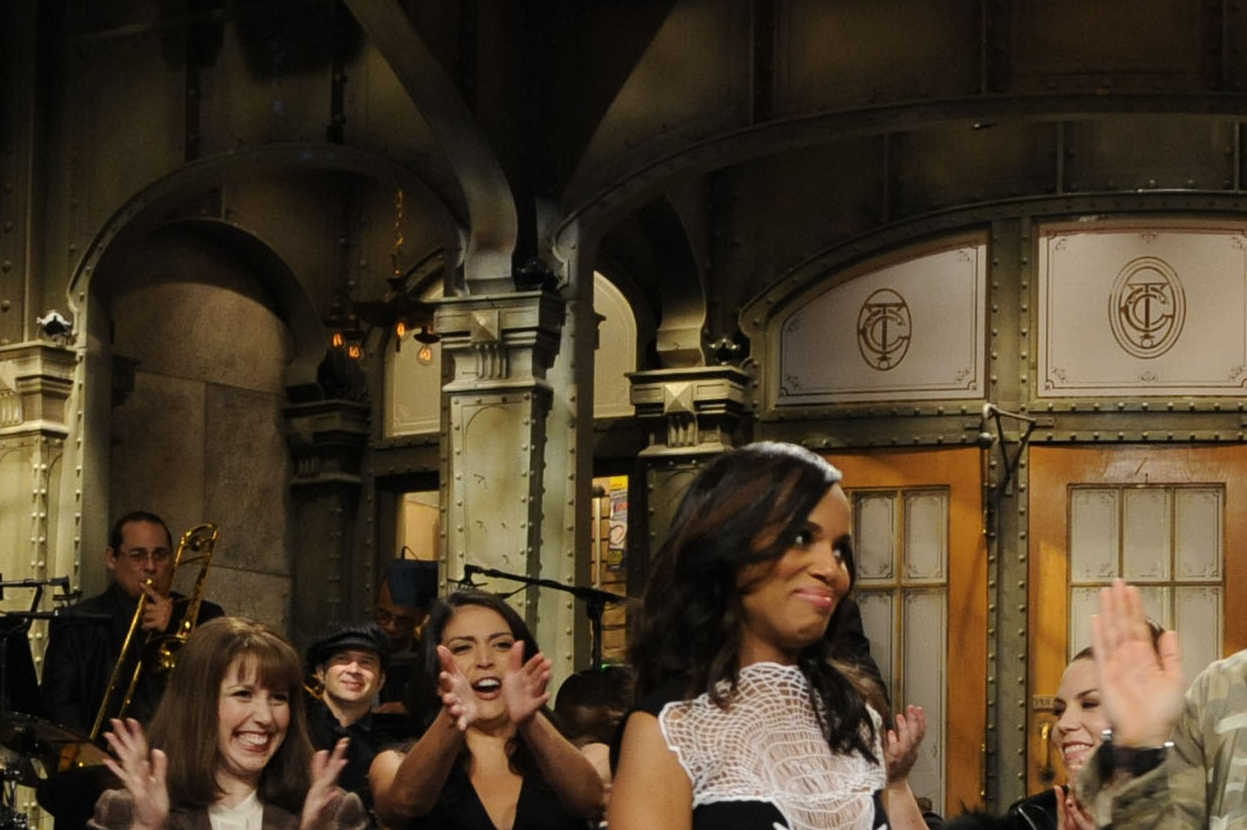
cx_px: 1195
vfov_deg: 11.6
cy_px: 901
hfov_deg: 17.3
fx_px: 4016
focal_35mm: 116
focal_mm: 34
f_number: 3.5
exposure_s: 1/125
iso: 2000
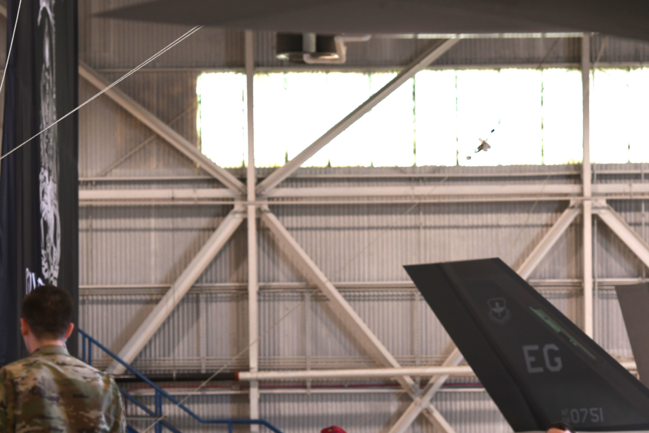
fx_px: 4074
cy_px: 434
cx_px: 335
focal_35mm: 226
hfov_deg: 9.1
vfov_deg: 6.1
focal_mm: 112
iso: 500
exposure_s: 1/200
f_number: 4
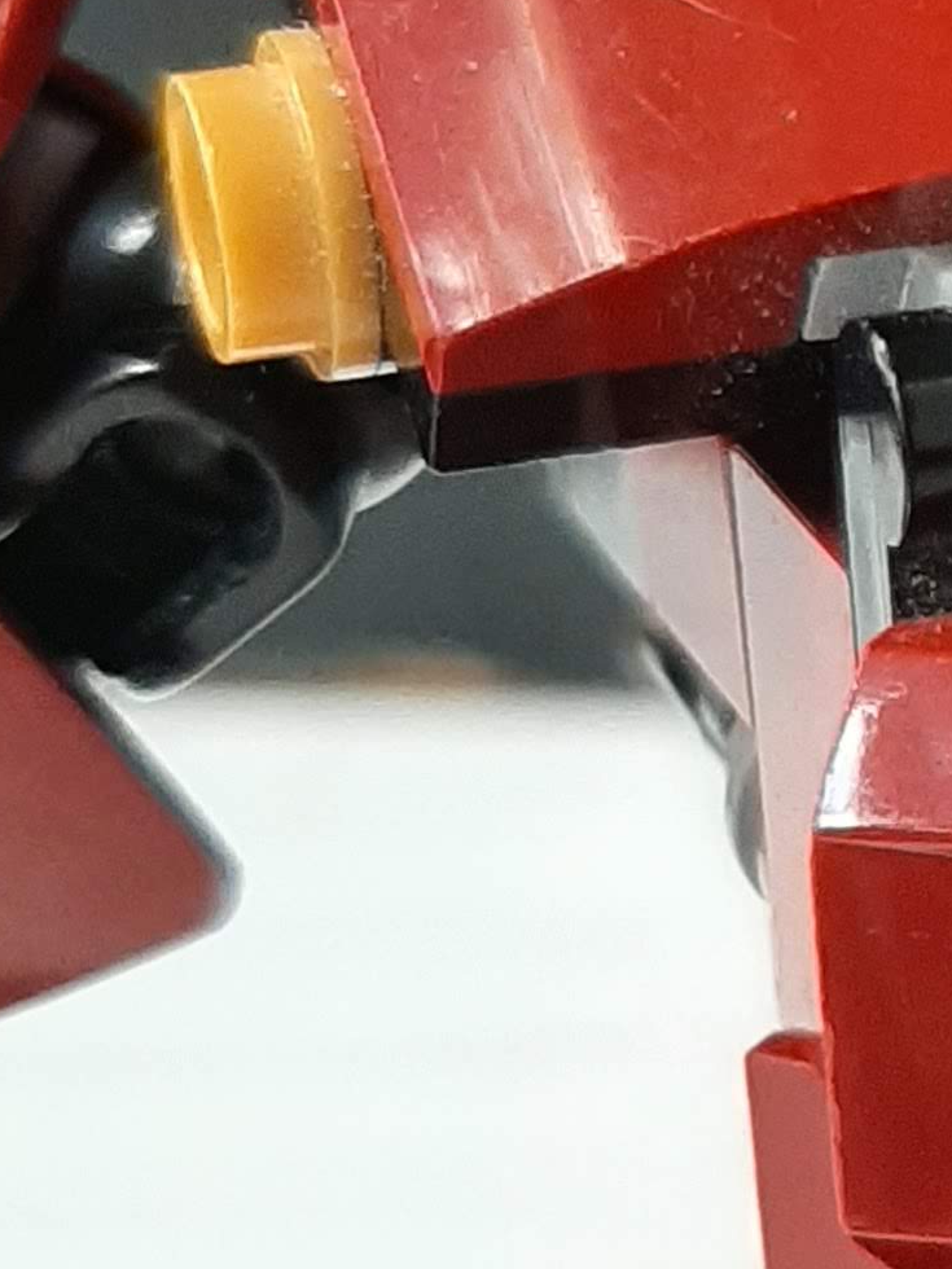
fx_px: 3924
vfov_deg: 18.3
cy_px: 835
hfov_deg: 12.6
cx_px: 1737
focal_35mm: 107
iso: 200
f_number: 1.7
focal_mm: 3.93
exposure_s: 1/60
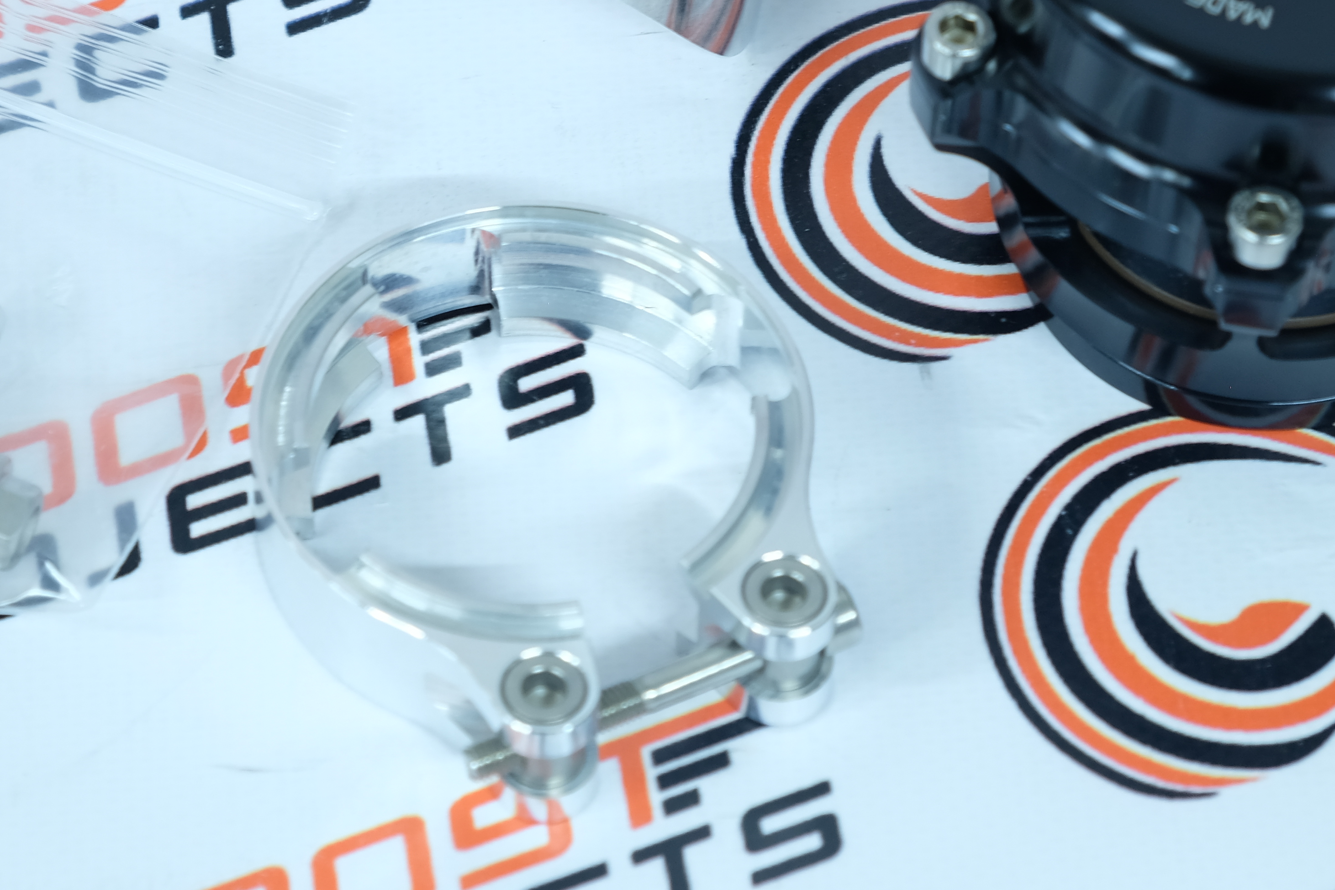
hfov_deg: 13.1
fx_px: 5785
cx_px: 464
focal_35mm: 156
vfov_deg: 8.8
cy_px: 91
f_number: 5
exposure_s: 1/2
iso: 250
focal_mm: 50.5
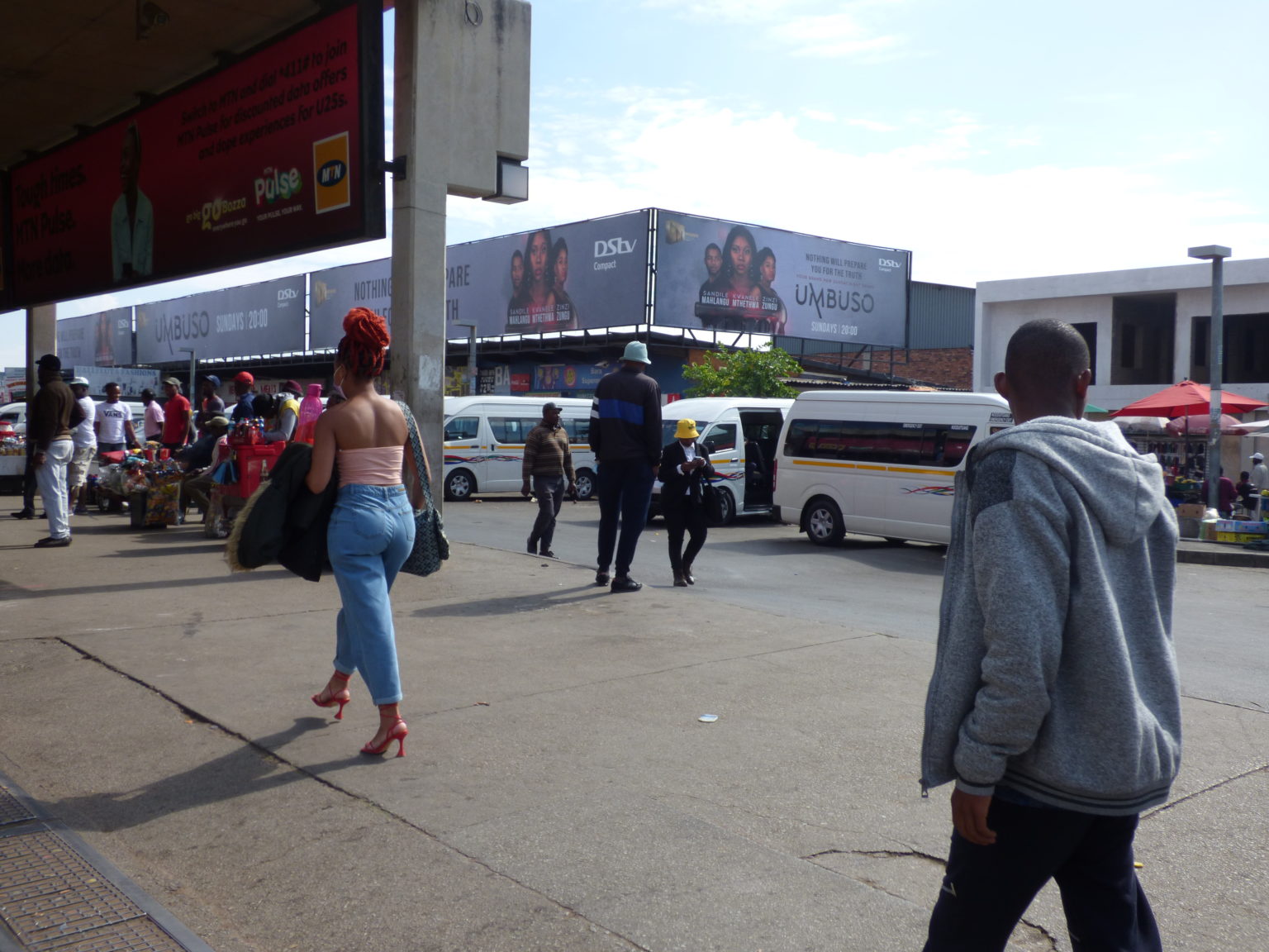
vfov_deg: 42.9
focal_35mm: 33
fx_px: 1210
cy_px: 476
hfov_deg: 55.4
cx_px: 634
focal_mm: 5.97
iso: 100
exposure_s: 1/800
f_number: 3.4
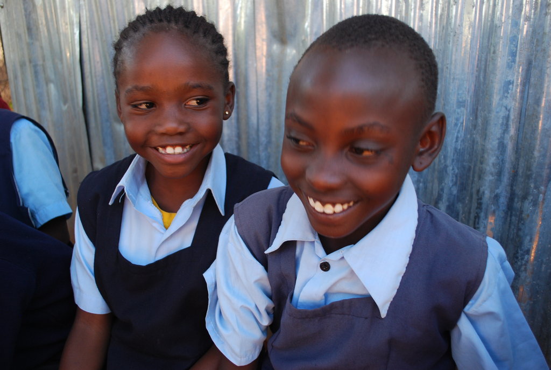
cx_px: 276
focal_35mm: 33
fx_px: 506
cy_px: 185
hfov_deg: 57.1
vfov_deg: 40.1
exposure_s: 1/60
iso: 280
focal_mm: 22
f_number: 4
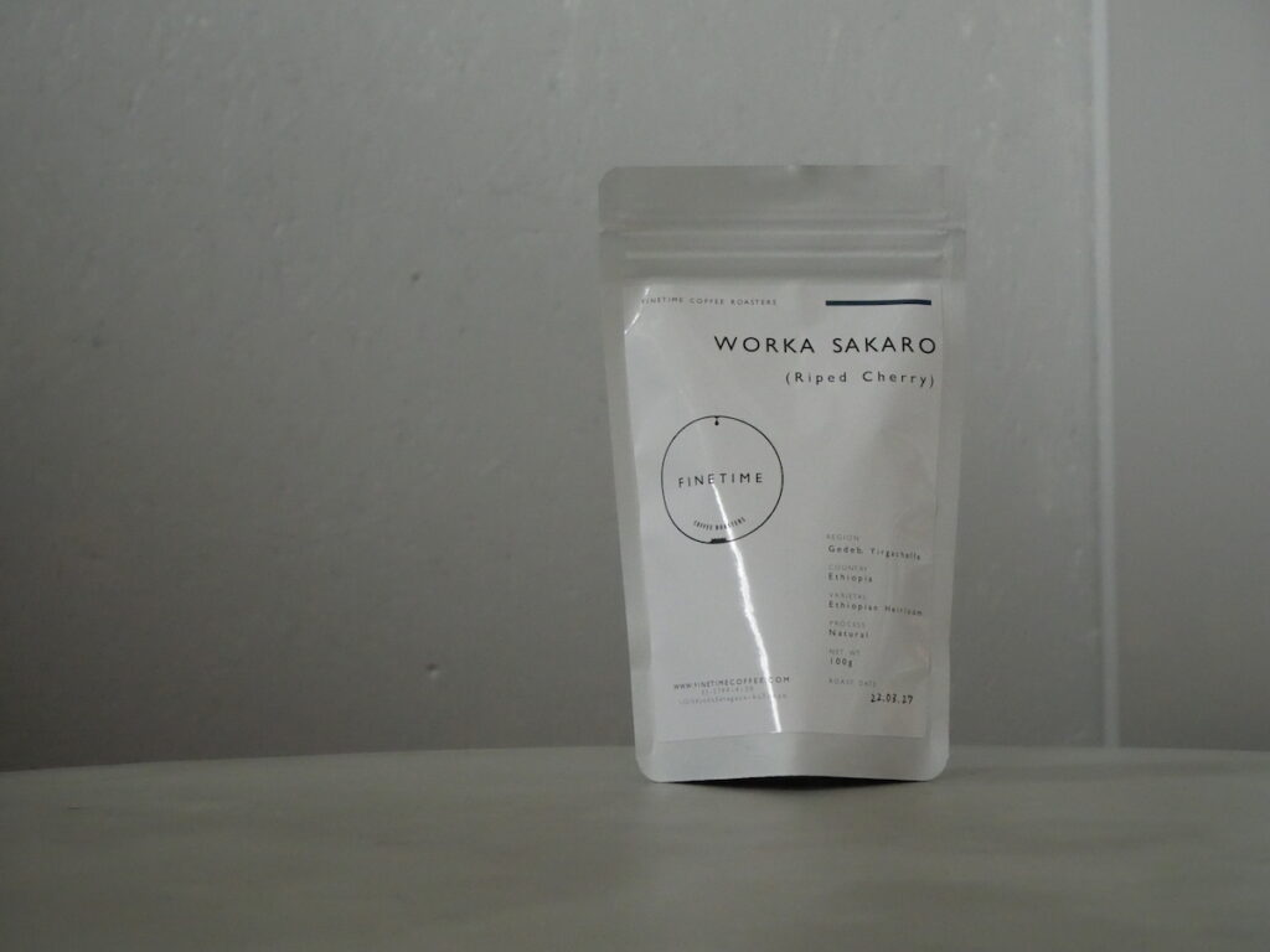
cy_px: 476
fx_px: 2348
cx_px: 635
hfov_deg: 30.3
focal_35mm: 64
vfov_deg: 22.9
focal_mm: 32
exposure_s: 1/100
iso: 6400
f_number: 5.6
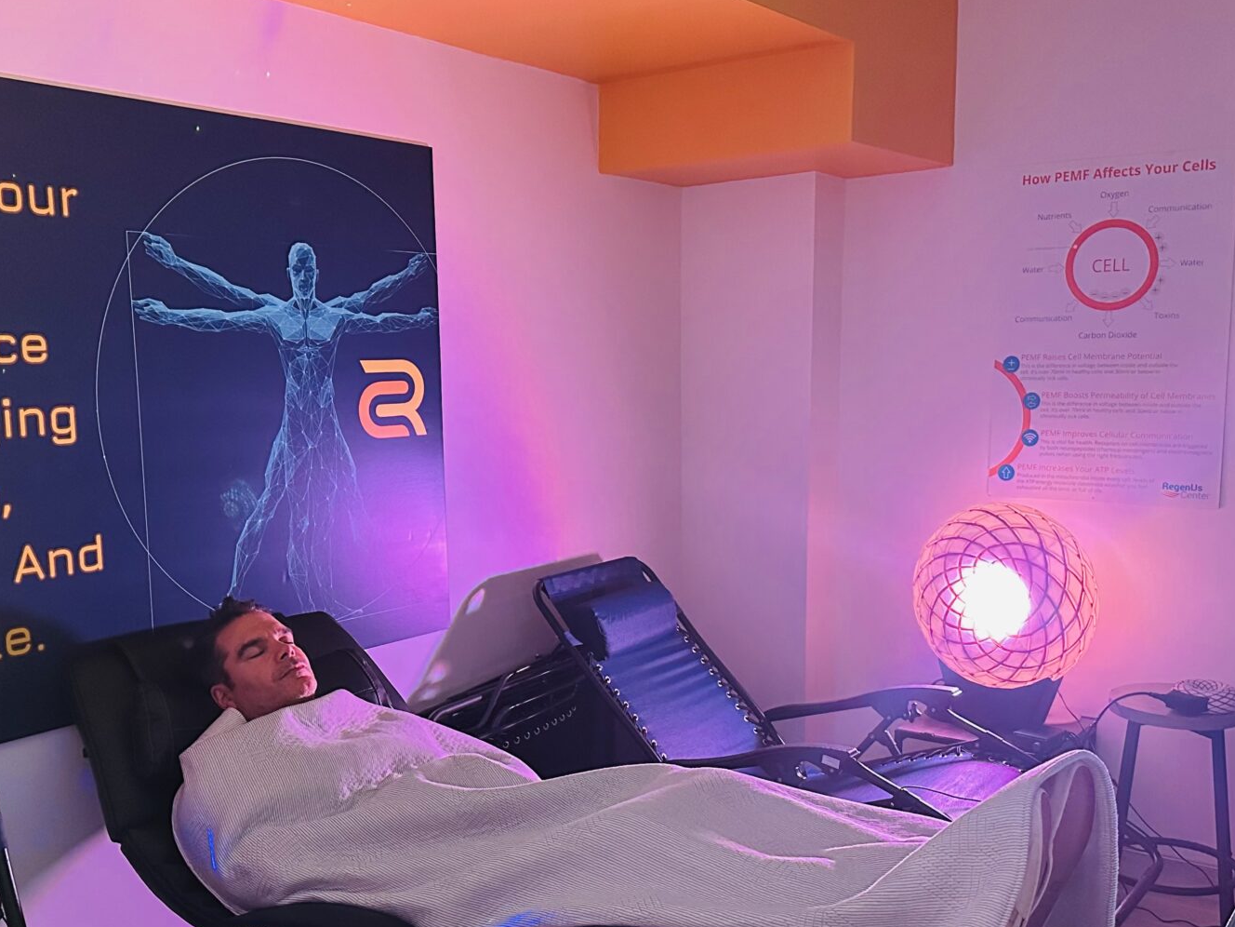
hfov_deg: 50.1
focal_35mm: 37
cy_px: 545
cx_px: 620
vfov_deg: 38.5
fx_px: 1320
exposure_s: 1/32
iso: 800
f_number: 1.78
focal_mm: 6.86
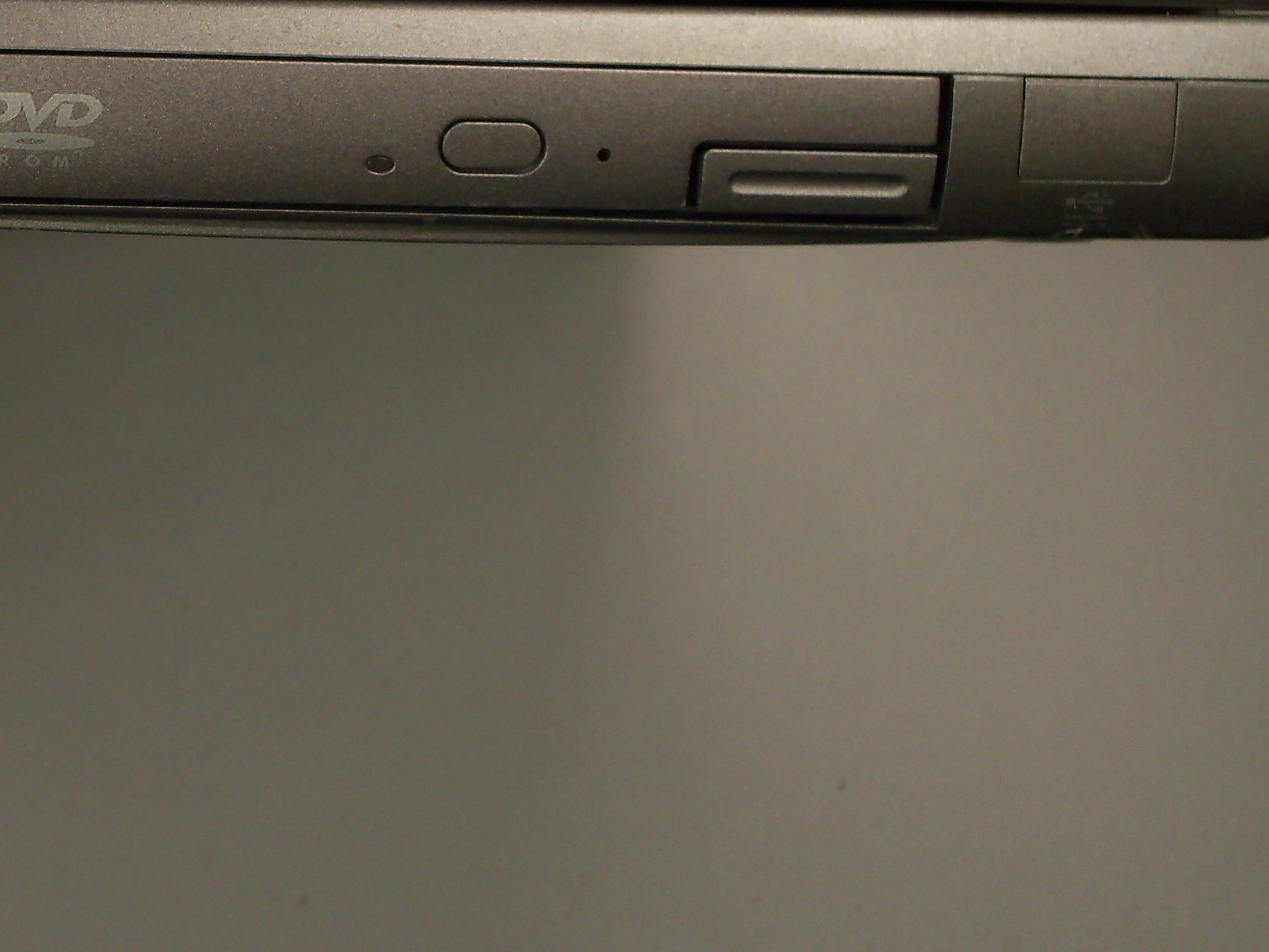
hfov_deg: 25.8
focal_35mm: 72
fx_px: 2640
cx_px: 21
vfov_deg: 20.3
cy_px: 248
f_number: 3
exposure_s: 1/250
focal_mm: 6.3
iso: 64
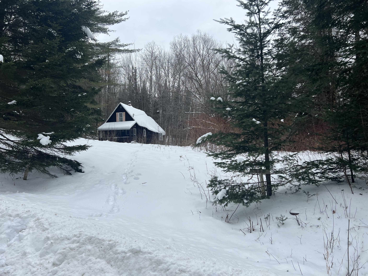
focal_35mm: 26
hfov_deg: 67.3
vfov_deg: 53.1
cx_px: 184
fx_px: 276
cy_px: 138
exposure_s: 1/1901
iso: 50
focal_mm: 5.7
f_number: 1.5
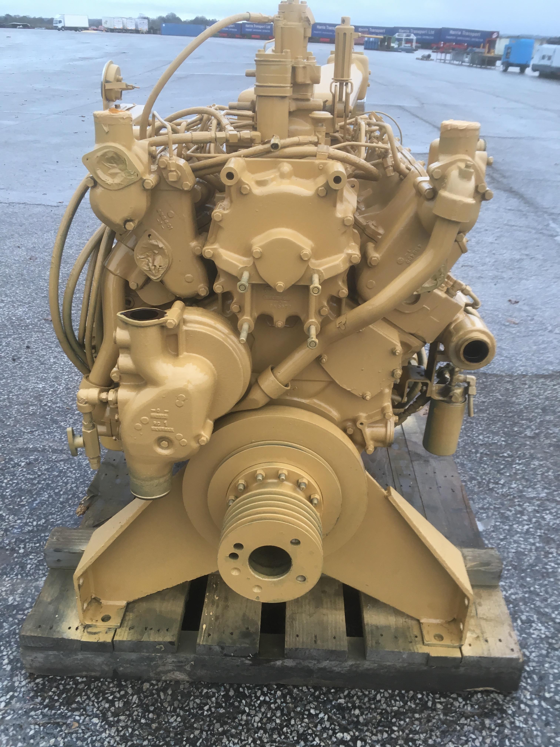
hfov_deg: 48.2
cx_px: 280
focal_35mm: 29
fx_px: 626
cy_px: 374
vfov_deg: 61.7
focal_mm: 4.15
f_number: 2.2
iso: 25
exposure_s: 1/33
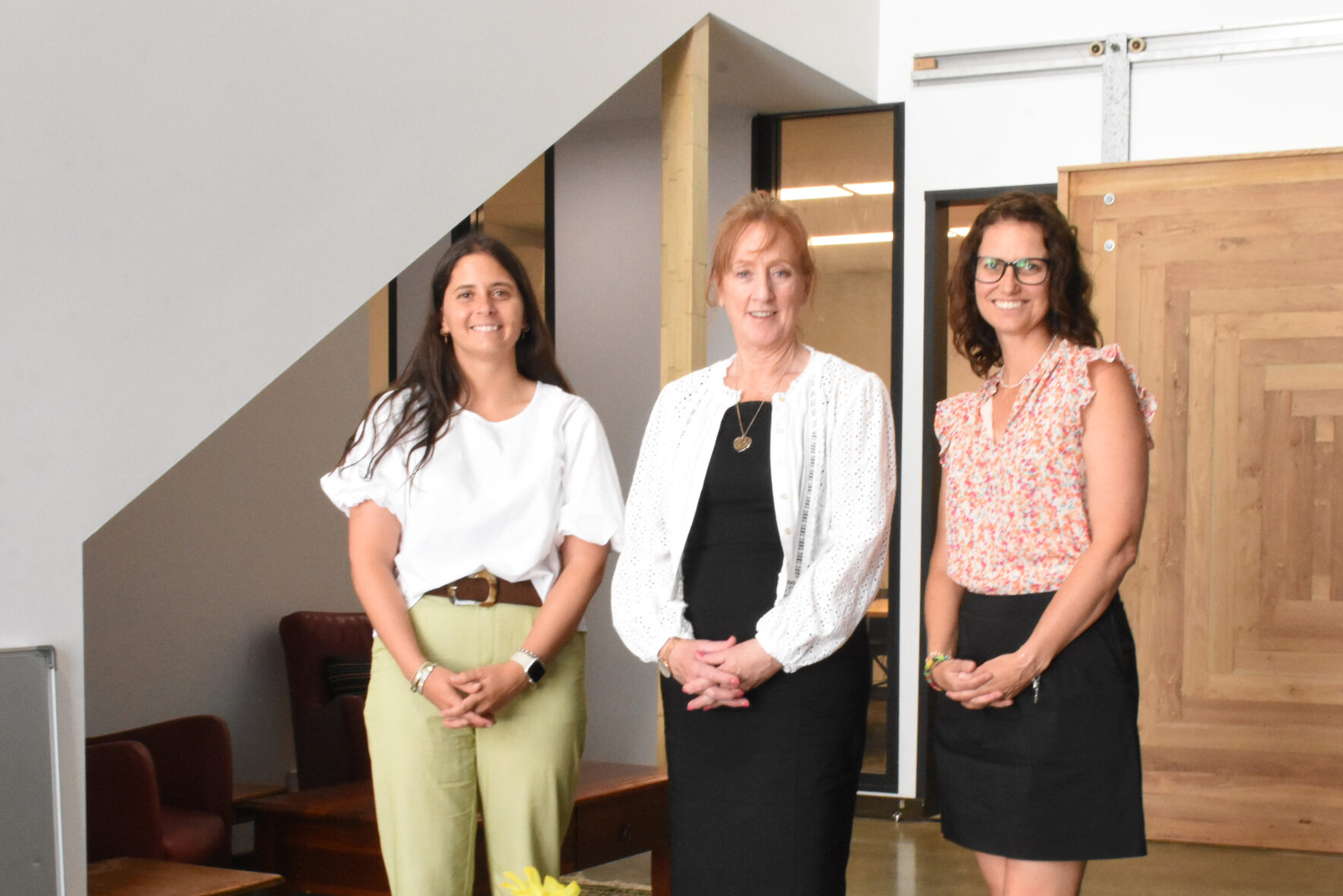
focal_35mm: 52
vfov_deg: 25.8
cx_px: 795
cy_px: 639
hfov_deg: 38.1
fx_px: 1940
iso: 4000
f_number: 22
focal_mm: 24
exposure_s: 1/40
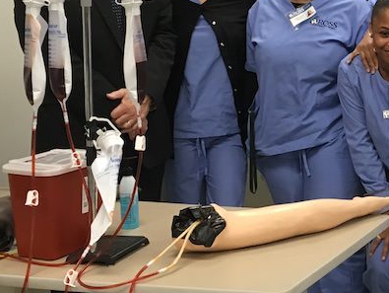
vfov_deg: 14.6
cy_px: 88
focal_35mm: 101
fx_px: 1136
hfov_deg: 18.3
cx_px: 480
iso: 80
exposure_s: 1/30
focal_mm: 4.15
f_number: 2.2
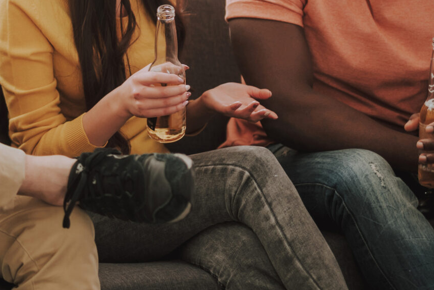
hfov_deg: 13.1
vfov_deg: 9.1
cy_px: -2
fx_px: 1809
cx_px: -161
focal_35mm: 150
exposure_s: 1/200
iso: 125
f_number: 1.8
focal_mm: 50
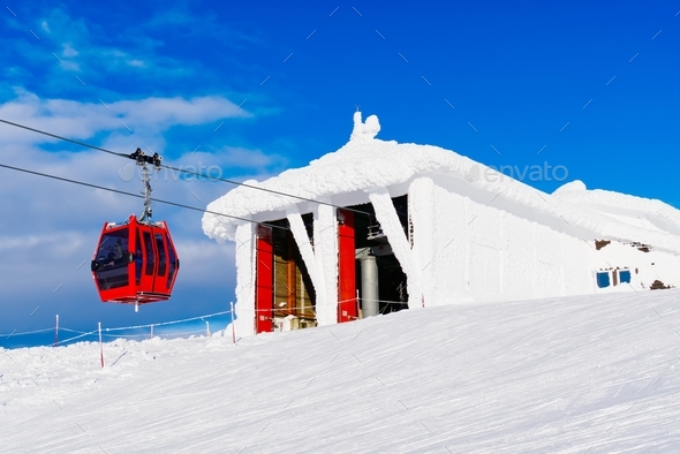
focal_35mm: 48
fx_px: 907
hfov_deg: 41.1
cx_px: 340
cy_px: 227
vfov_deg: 28.1
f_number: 11
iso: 200
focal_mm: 32
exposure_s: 1/800
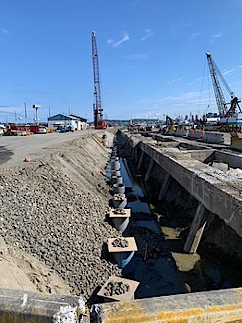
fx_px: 242
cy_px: 162
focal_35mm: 26
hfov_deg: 53.1
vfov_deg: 67.3
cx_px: 121
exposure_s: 1/2160
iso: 25
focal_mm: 4.25
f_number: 1.8
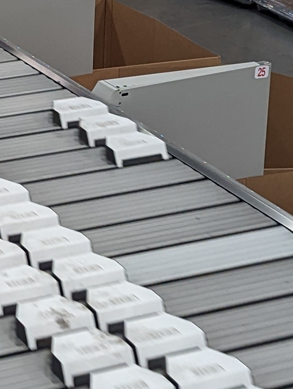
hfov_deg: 11.6
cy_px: 2
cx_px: -145
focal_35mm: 123
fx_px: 1385
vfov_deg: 15.7
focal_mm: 6.81
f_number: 1.85
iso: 141
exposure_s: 1/120
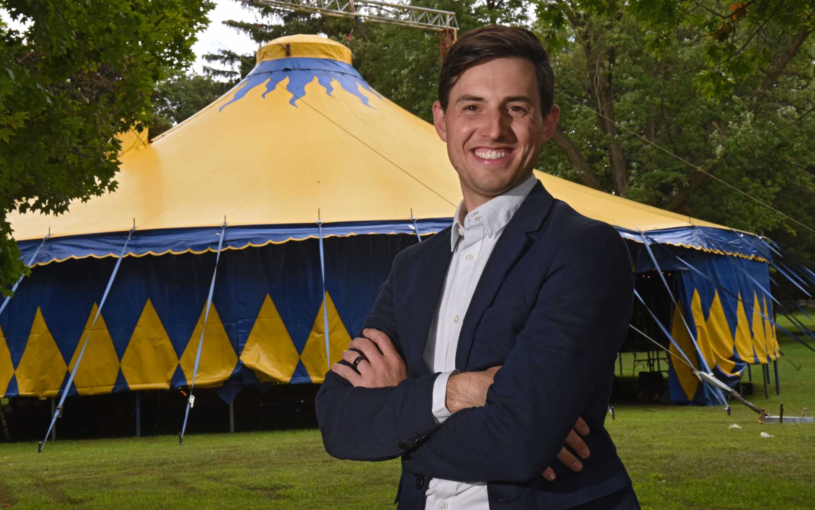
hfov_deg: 35.1
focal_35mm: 58
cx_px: 404
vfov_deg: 22.4
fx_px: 1288
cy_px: 245
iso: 1600
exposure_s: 1/200
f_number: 22
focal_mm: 56
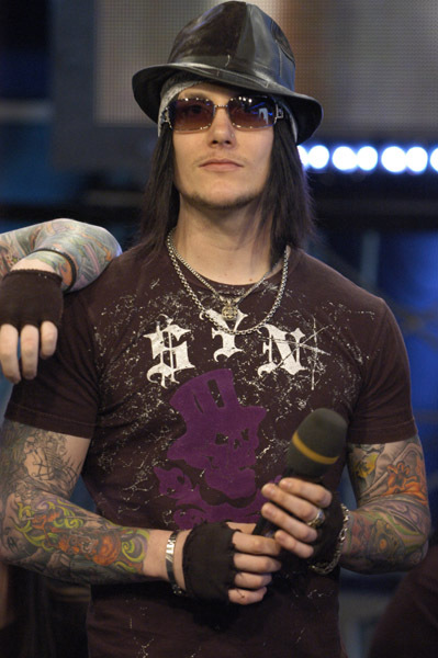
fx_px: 3565
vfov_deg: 10.6
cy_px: 329
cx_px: 219
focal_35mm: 195
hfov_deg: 7.0
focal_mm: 130
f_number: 2.8
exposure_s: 1/125
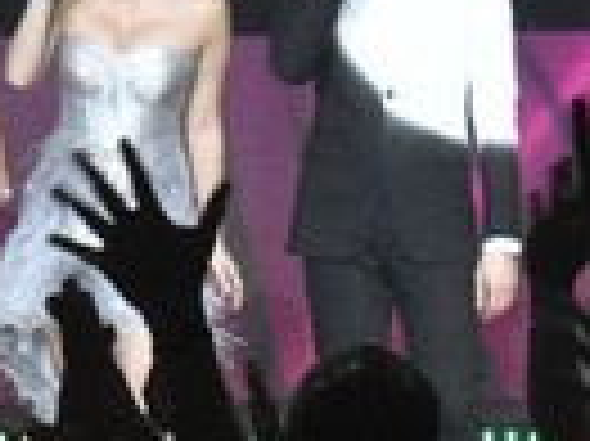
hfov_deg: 3.3
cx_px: -113
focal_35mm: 598
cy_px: -196
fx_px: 10183
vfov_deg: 2.5
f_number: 9
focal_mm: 68
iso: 4000
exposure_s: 1/160
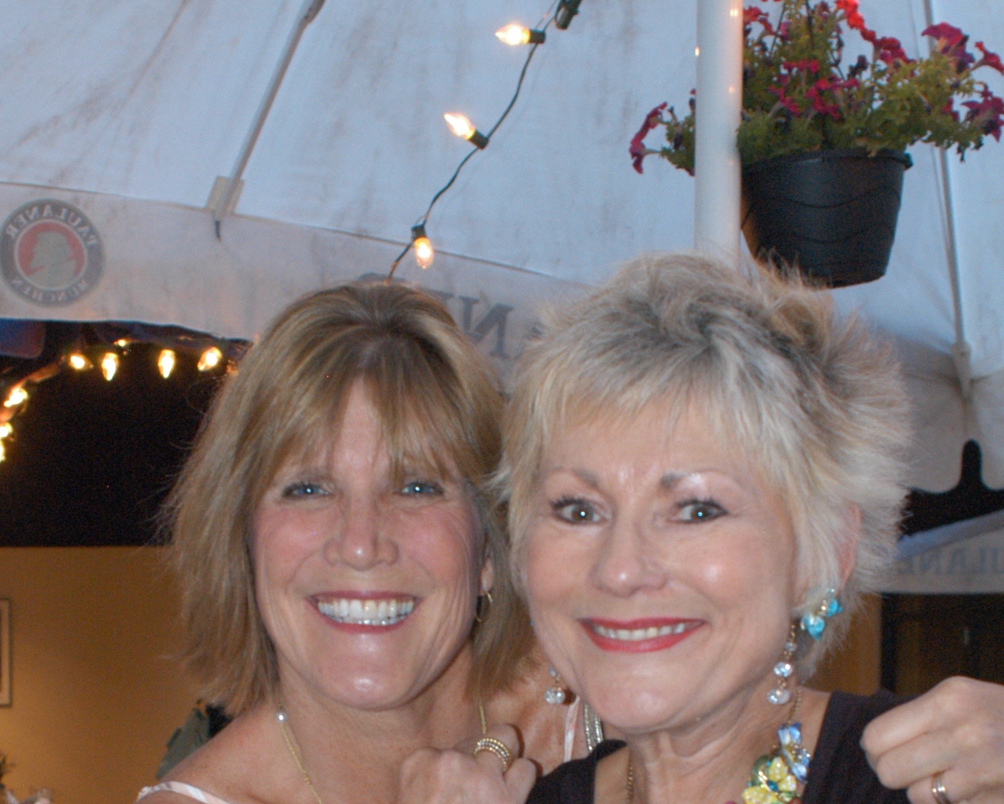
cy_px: 792
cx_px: 465
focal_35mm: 69
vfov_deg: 21.4
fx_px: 2051
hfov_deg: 27.5
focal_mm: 28
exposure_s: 1/60
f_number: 5.6
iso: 1250
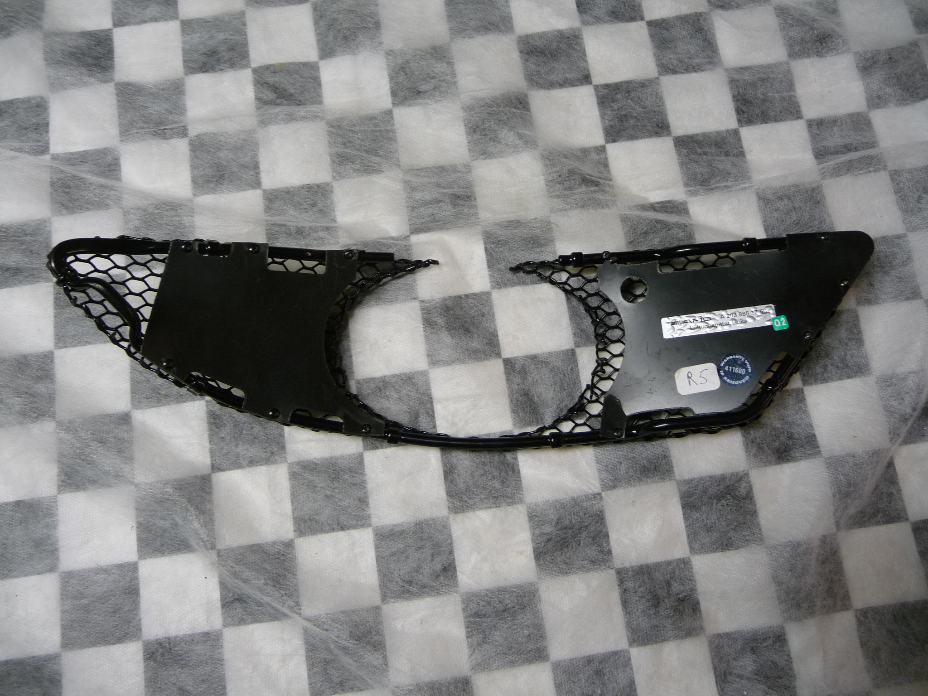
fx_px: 751
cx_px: 464
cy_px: 348
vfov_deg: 49.7
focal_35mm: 28
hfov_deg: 63.4
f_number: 3.3
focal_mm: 4.7
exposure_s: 1/30
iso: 125
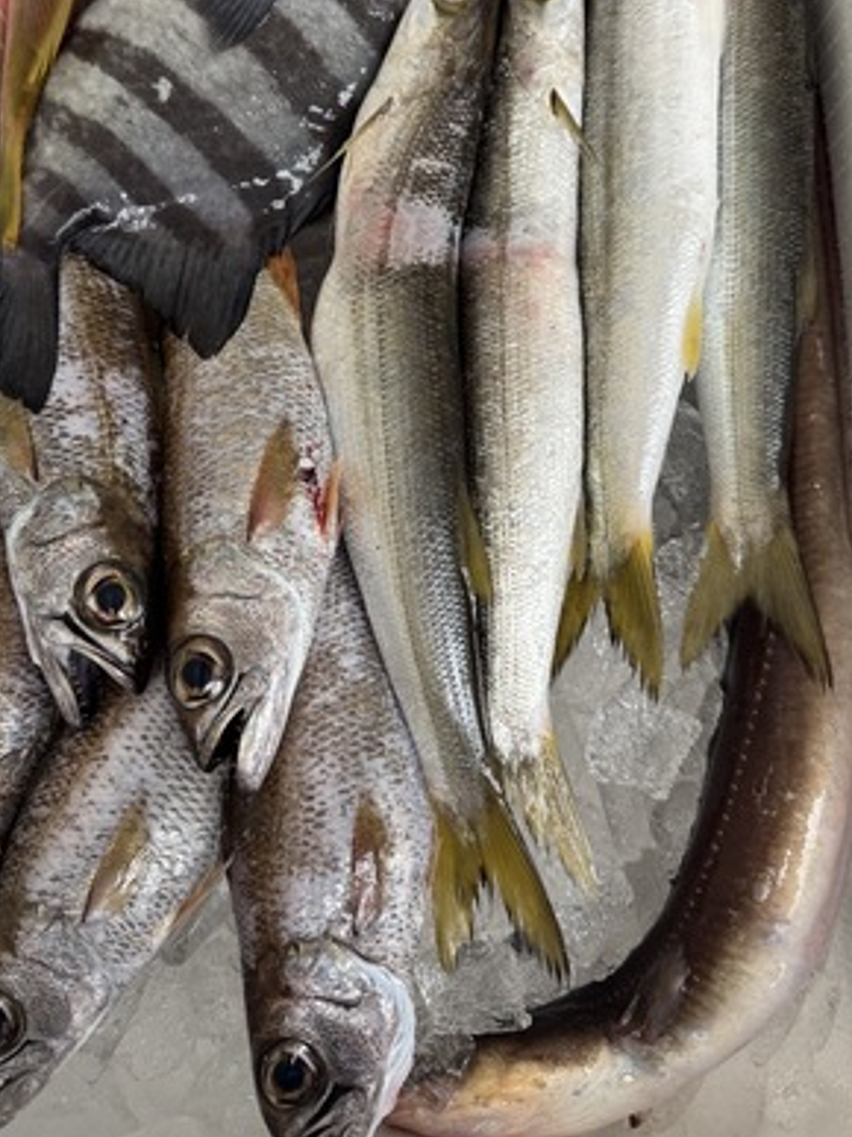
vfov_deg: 57.5
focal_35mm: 31
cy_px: 411
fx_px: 1018
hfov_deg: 45.3
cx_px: 357
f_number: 1.78
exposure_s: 1/102
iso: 200
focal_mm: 6.76
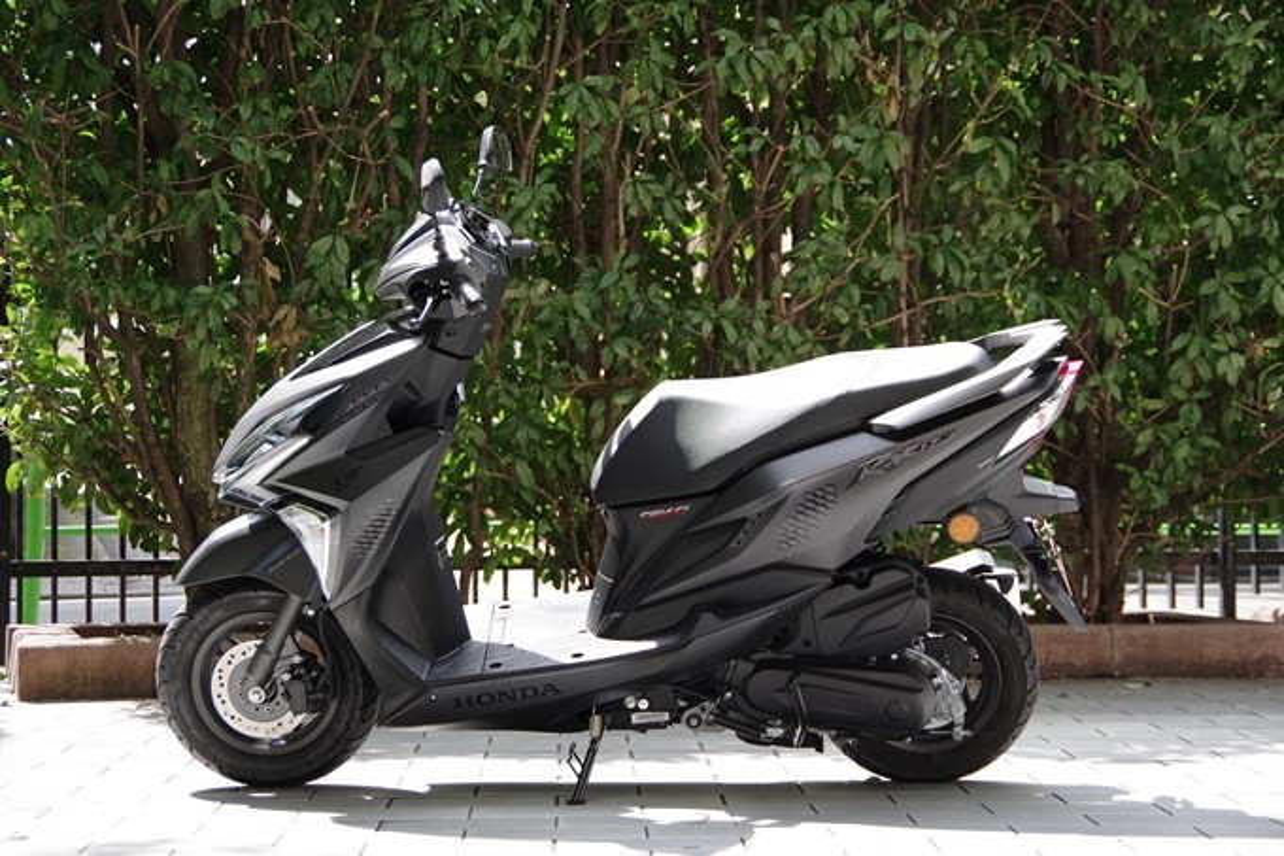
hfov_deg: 25.7
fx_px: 2817
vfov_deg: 17.3
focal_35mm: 79
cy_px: 428
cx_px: 642
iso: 200
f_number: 4.5
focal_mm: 53
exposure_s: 1/200
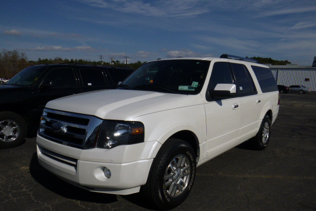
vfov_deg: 47.8
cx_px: 155
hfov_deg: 67.4
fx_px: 237
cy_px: 122
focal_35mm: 27
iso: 100
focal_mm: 4.5
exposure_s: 1/640
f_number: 9
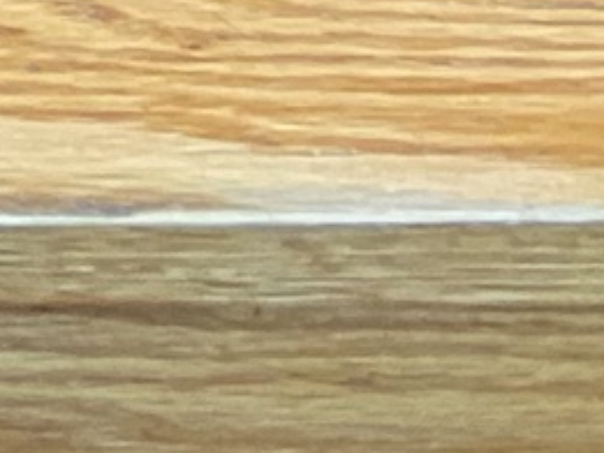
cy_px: -1250
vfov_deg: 6.3
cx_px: -1682
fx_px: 3474
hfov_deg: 7.5
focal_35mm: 199
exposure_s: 1/60
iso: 250
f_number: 1.8
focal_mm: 4.25
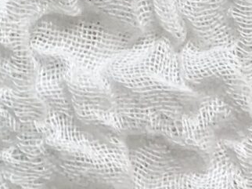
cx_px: -304
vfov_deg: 7.0
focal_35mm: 207
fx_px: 1506
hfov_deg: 8.9
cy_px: -137
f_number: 1.8
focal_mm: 4.25
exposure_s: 1/275
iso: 25
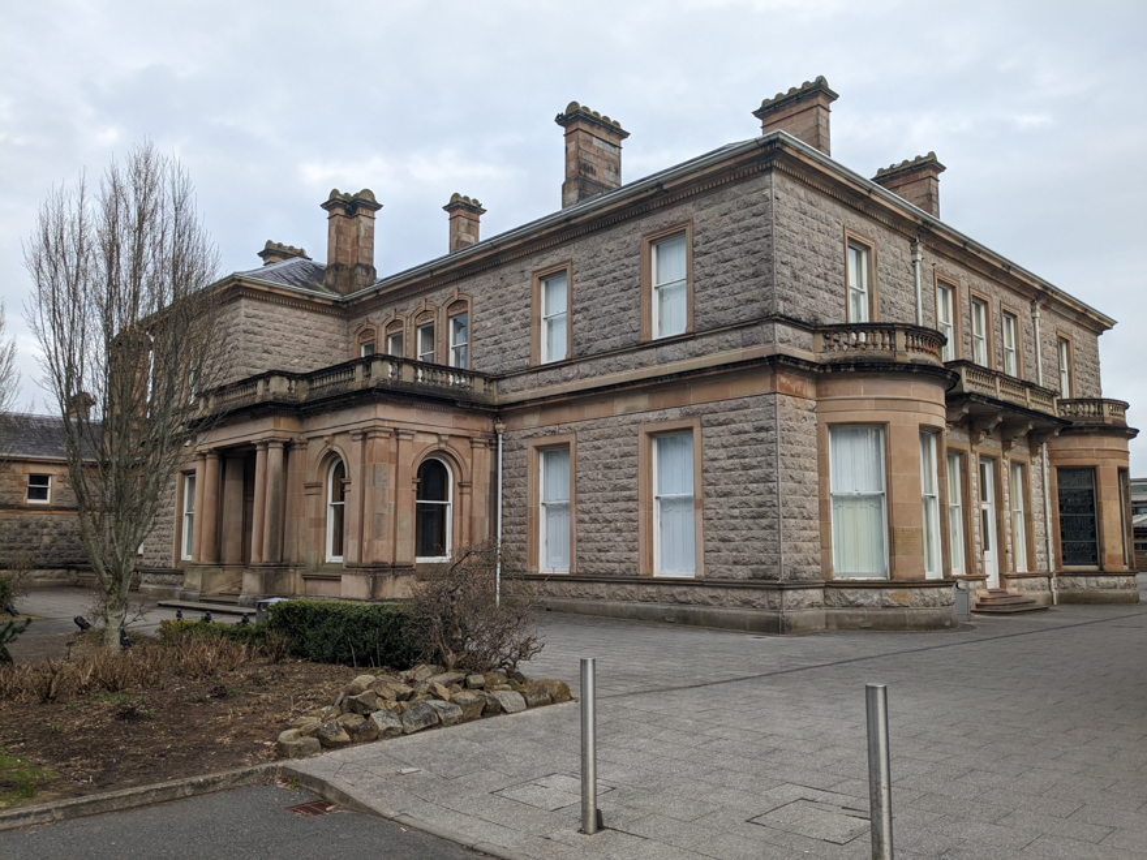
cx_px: 574
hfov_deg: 65.3
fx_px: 895
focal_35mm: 27
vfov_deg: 51.4
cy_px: 430
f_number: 1.7
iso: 60
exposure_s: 1/900
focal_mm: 4.38
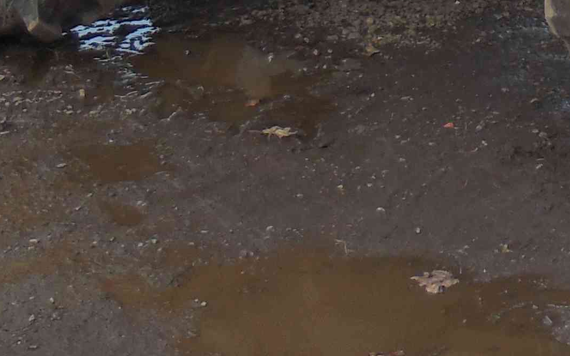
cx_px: 758
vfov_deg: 8.8
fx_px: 2144
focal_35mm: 138
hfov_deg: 14.5
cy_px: -412
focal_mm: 5.3
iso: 125
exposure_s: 1/250
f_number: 3.2
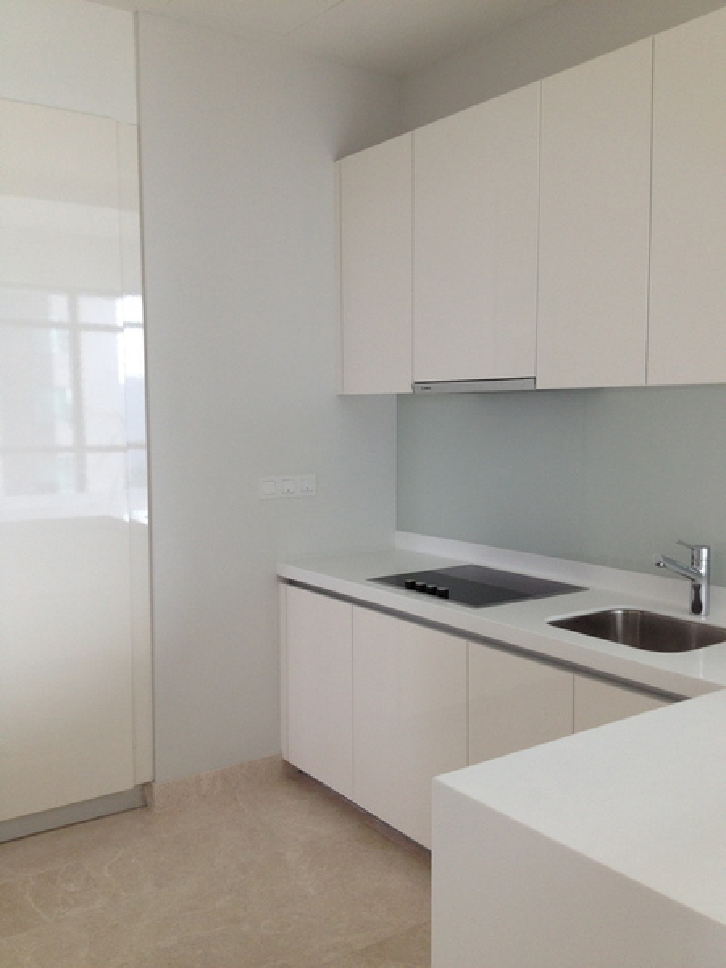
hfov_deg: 40.7
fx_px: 979
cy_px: 484
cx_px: 363
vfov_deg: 52.6
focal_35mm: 35
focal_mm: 4.28
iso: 80
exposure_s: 1/60
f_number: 2.4
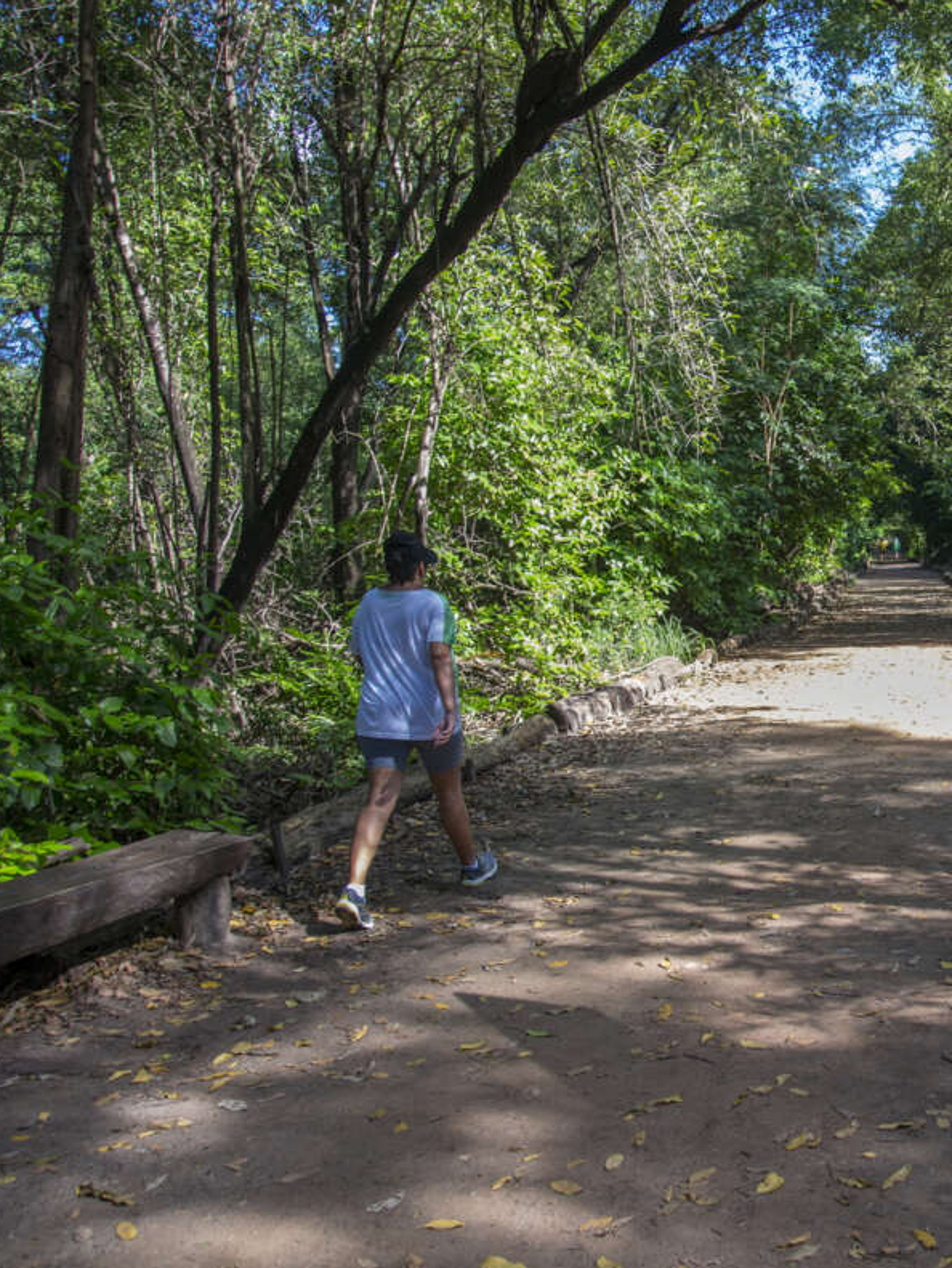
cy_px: 639
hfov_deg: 38.1
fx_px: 1282
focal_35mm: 35
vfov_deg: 52.6
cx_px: 849
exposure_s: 1/125
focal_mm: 24
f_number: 5
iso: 400
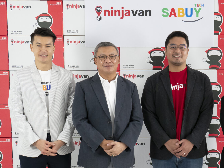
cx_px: 158
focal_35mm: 62
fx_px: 401
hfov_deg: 30.8
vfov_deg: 23.4
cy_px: 129
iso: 1600
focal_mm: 17
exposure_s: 1/60
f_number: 5.6
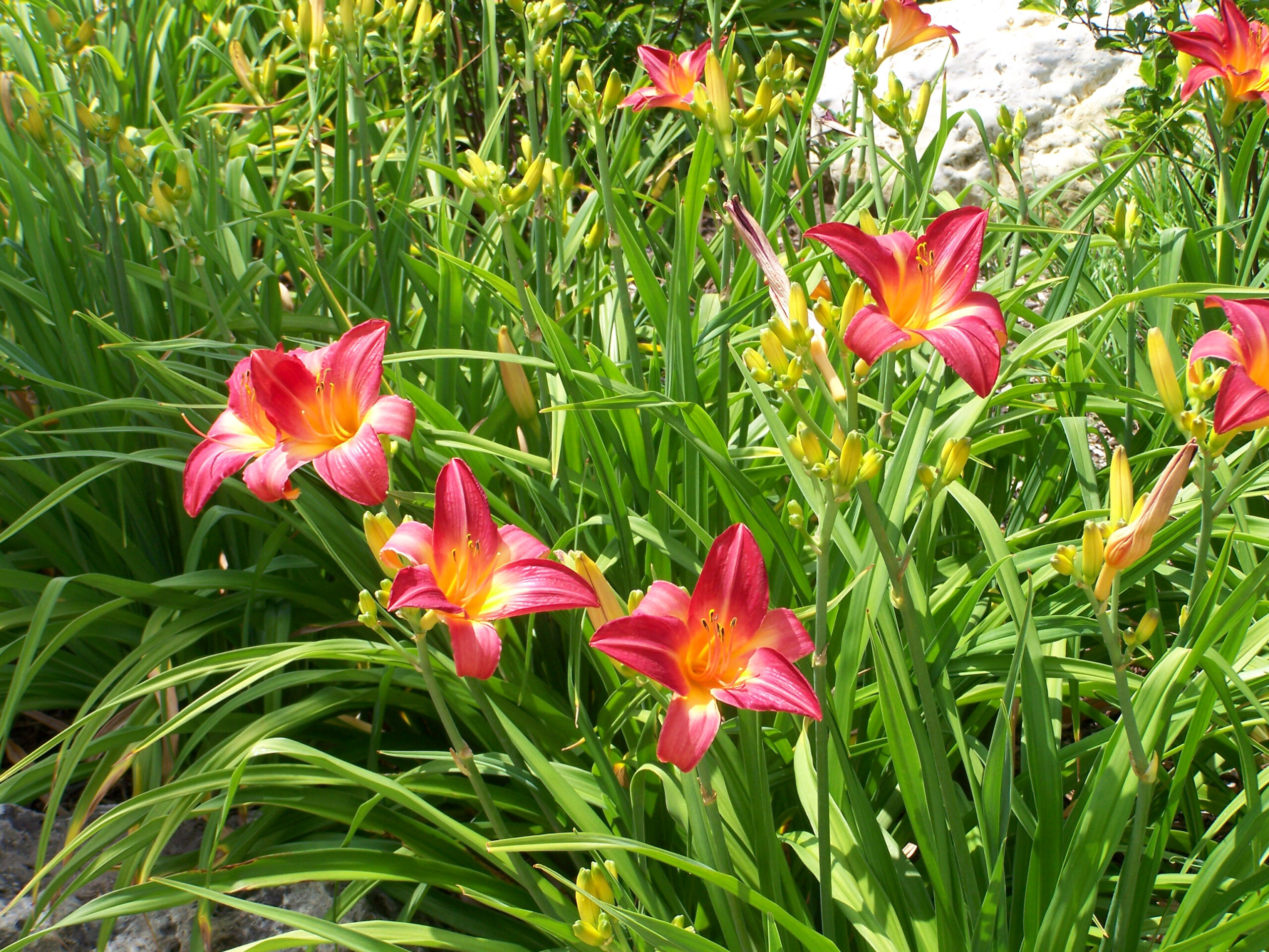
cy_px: 476
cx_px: 634
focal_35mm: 82
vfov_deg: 18.0
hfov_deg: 23.8
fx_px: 3006
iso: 64
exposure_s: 1/320
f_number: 4.5
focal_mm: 13.7
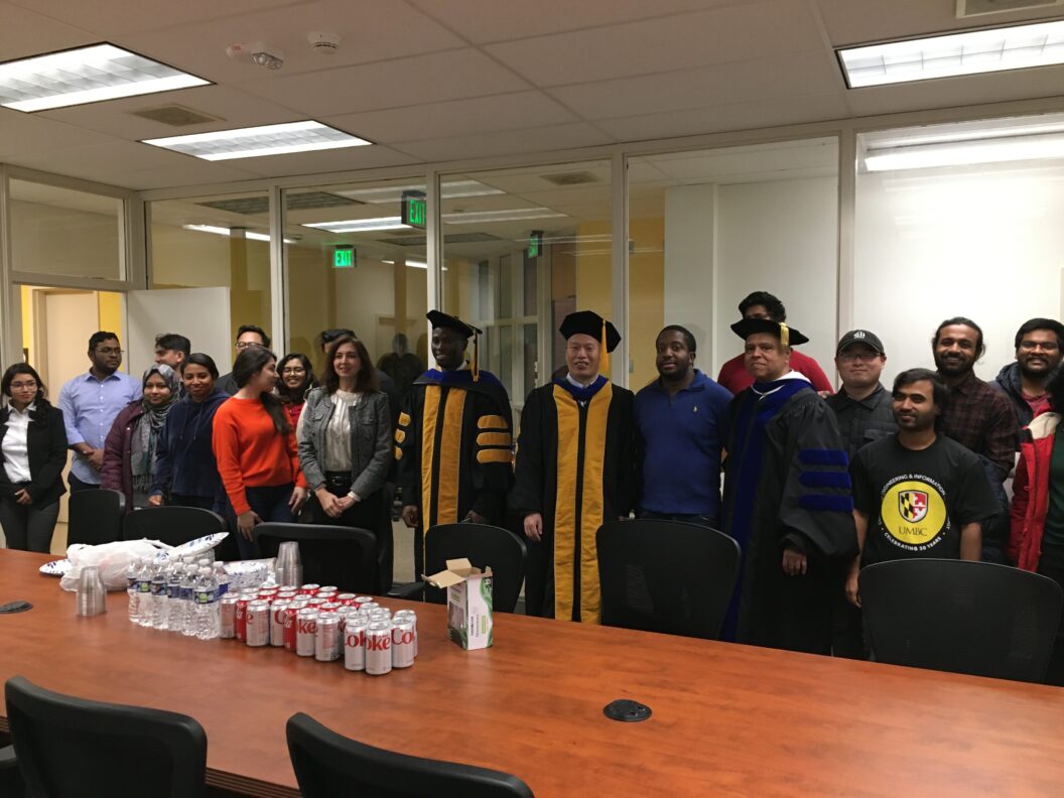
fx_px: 891
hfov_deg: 61.7
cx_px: 532
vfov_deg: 48.2
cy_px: 399
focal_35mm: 29
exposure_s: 1/30
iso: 125
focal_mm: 4.15
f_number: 2.2
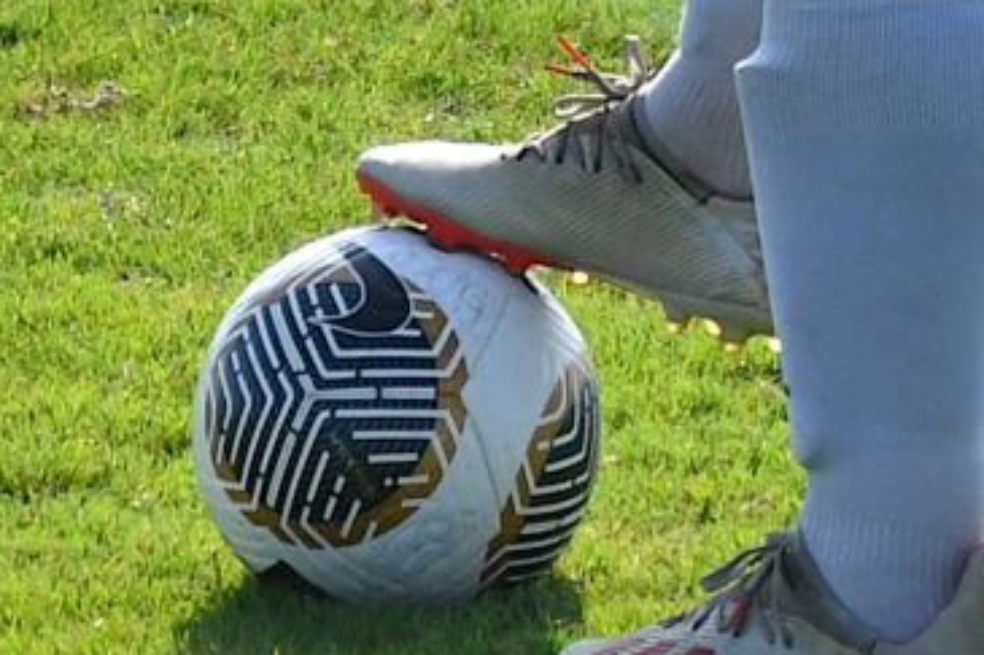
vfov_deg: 1.0
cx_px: 164
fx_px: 38808
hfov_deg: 1.5
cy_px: -1284
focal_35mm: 1421
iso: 800
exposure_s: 1/4000
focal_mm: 135
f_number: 6
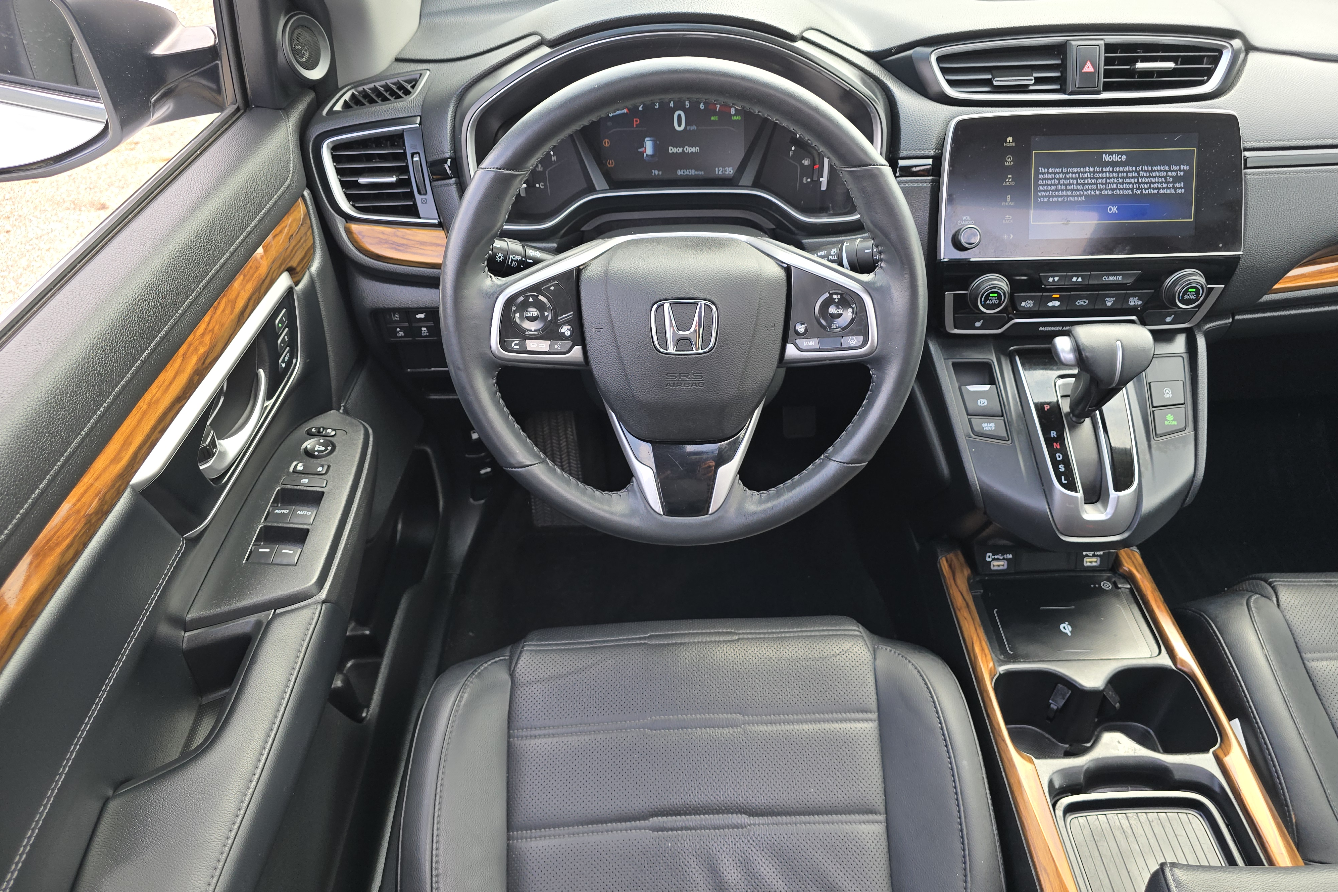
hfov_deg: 73.7
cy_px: 445
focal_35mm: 24
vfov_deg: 53.1
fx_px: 892
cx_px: 670
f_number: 1.7
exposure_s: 1/180
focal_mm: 6.3
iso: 32
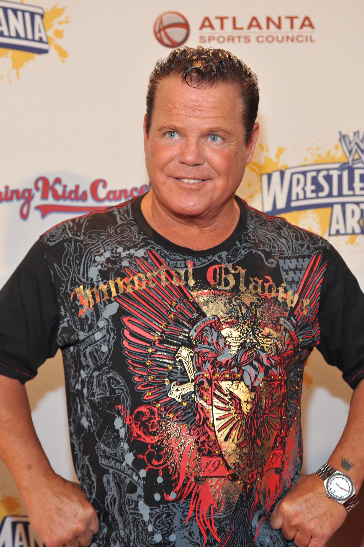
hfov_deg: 25.9
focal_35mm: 52
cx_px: 182
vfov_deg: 38.2
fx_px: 790
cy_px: 274
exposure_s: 1/60
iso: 400
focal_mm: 52
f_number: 5.6
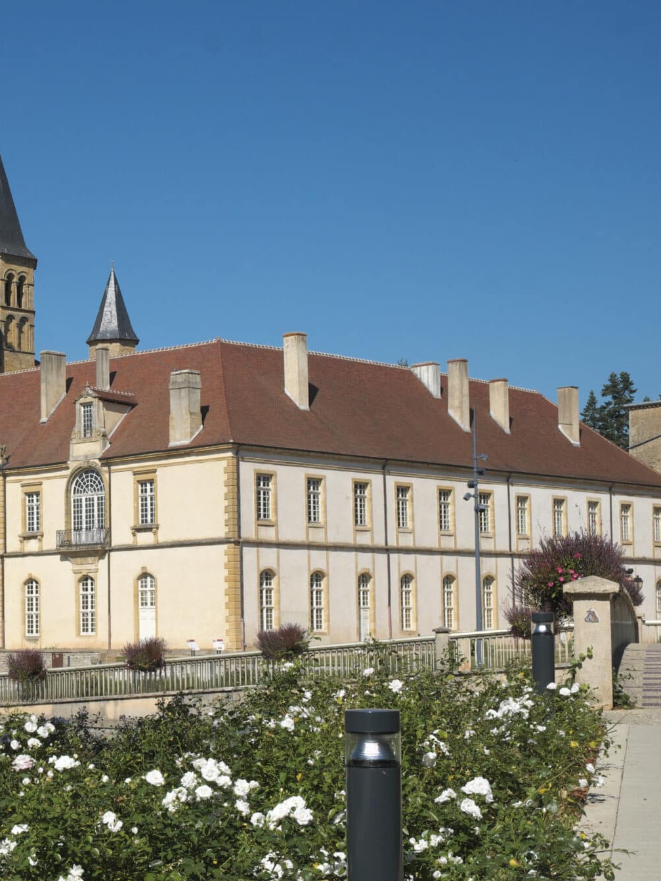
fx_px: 1680
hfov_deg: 21.5
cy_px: 438
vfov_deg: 29.4
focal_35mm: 66
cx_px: 1
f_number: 13
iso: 200
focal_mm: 30.2
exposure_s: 1/320
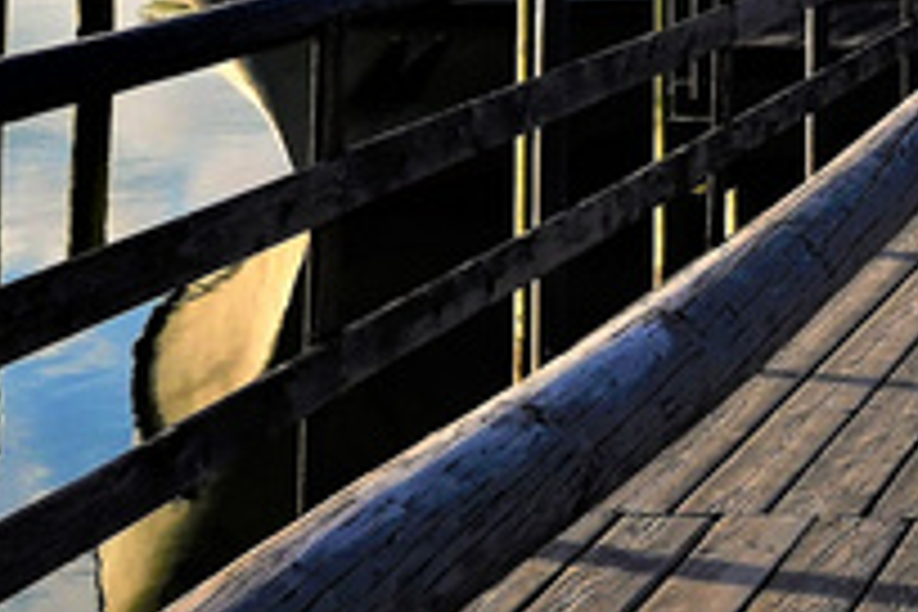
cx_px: 1242
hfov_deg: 17.2
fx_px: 2830
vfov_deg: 11.4
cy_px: -526
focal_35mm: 111
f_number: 10
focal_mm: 14
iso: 200
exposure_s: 1/400
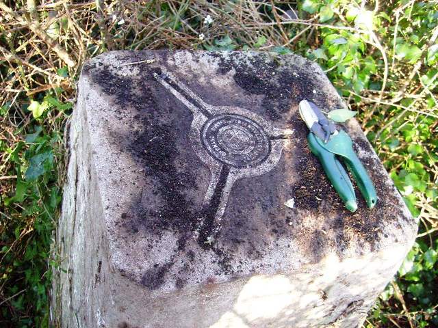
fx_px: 443
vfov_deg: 40.7
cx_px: 219
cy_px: 164
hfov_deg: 52.6
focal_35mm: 35
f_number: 2.8
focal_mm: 5.8
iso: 100
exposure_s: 1/60
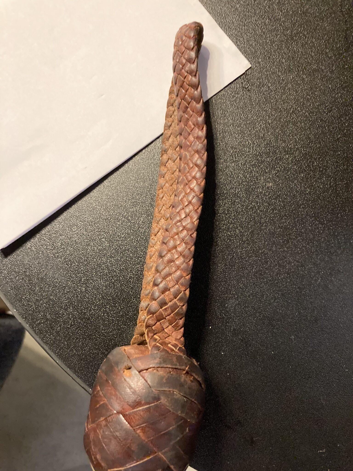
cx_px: 176
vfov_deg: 63.4
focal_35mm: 28
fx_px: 381
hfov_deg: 49.7
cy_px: 236
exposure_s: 1/30
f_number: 1.8
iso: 640
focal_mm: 3.99
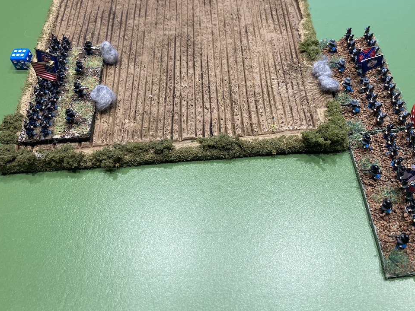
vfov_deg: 40.7
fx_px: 420
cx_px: 242
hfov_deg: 52.4
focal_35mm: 35
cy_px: 146
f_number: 1.8
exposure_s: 1/50
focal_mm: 3.99
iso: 64
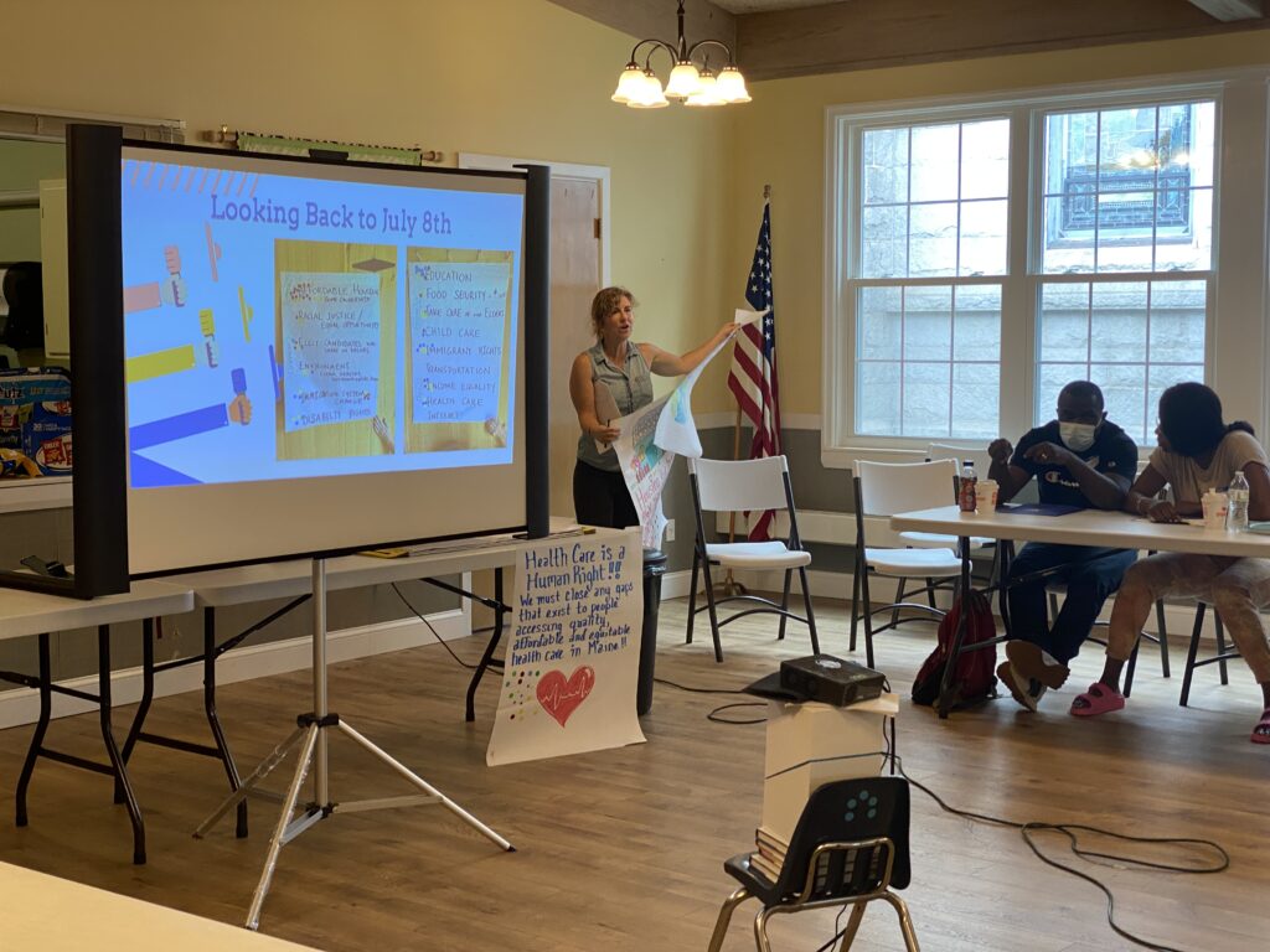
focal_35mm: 52
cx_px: 635
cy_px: 476
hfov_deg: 36.8
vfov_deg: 28.0
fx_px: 1908
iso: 100
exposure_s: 1/60
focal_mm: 6
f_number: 2
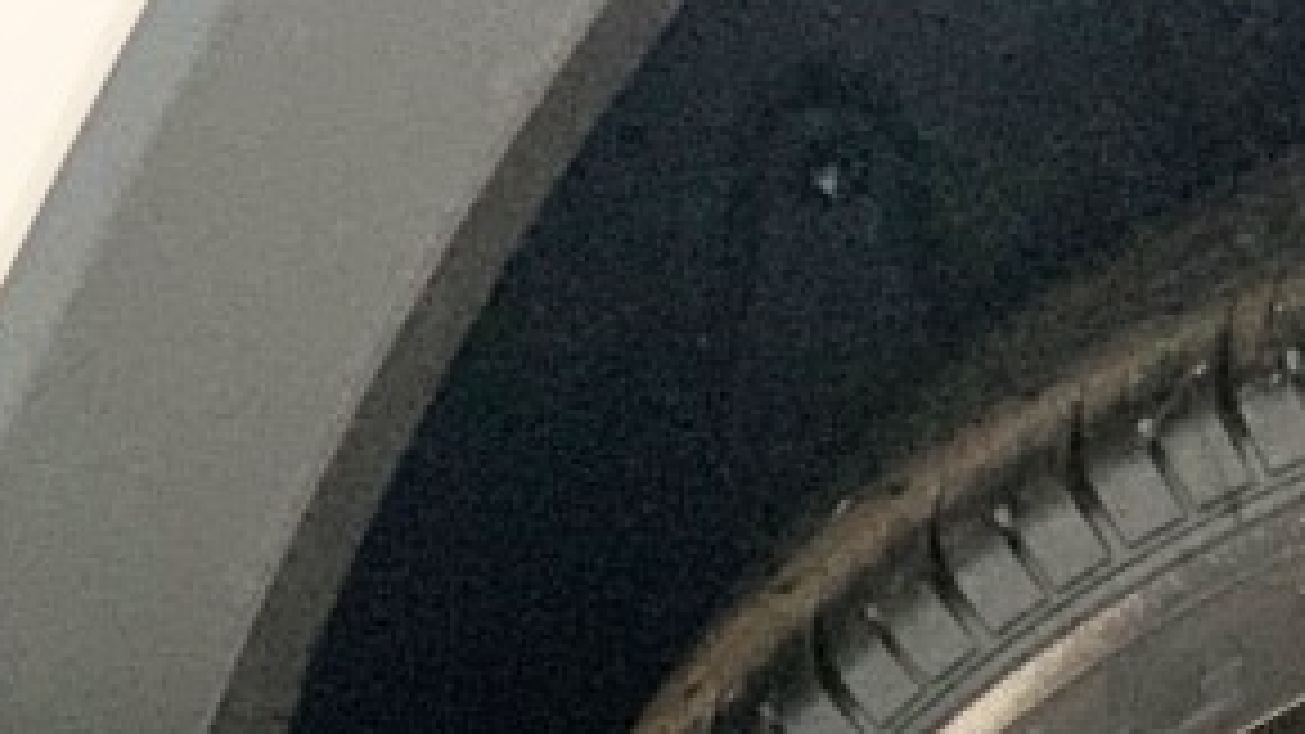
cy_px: 1603
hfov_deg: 10.5
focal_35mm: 200
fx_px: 6919
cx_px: 1850
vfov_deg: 5.9
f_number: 2.4
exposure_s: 1/30
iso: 640
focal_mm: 6
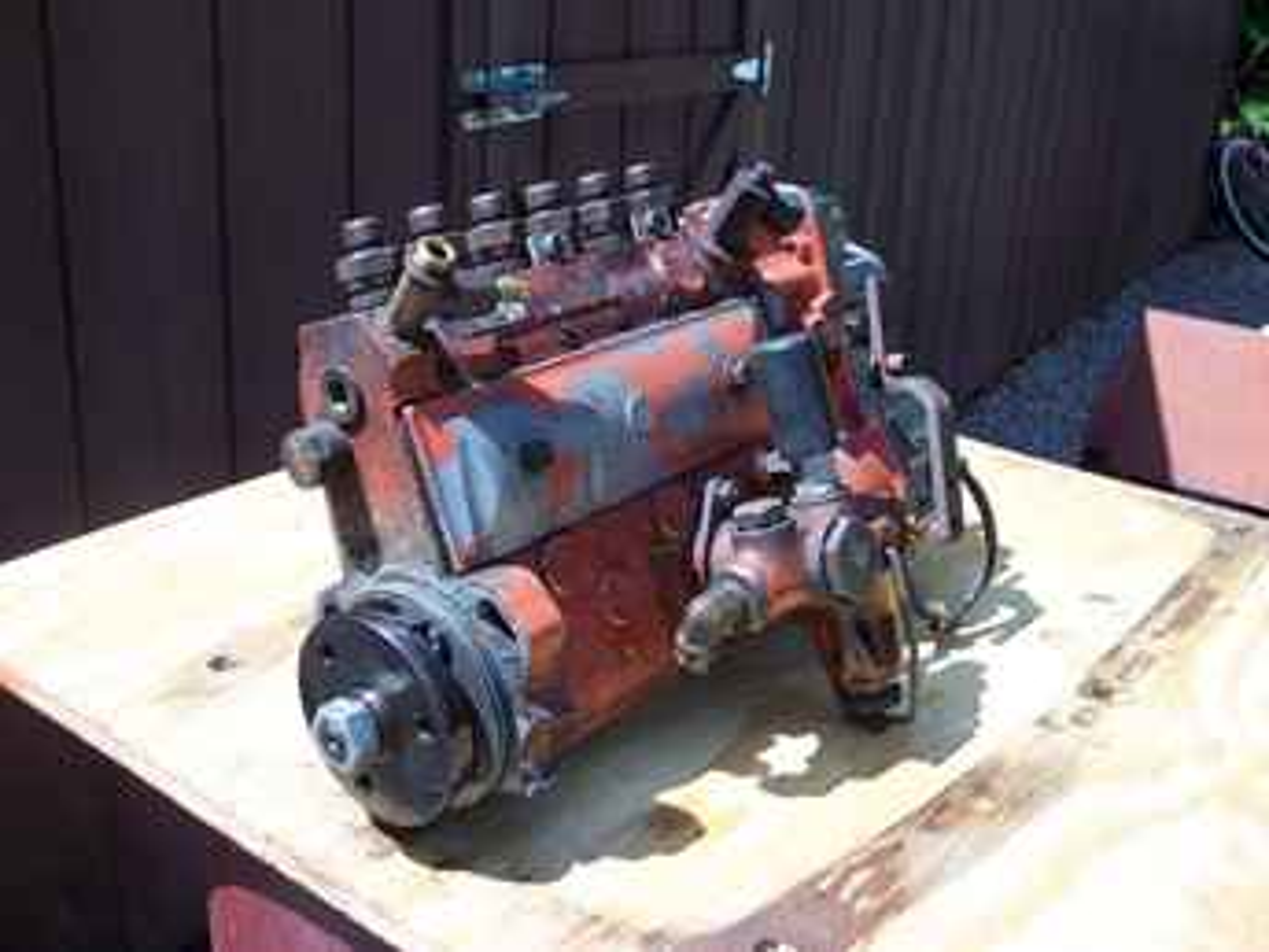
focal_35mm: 39
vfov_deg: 36.8
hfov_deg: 47.9
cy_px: 476
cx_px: 634
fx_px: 1430
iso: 100
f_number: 3.4
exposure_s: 1/350
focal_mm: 8
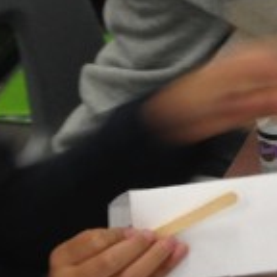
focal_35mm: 207
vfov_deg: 8.5
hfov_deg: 8.1
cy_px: 135
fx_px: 1874
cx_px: 560
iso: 50
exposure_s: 1/30
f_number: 2.4
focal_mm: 4.12
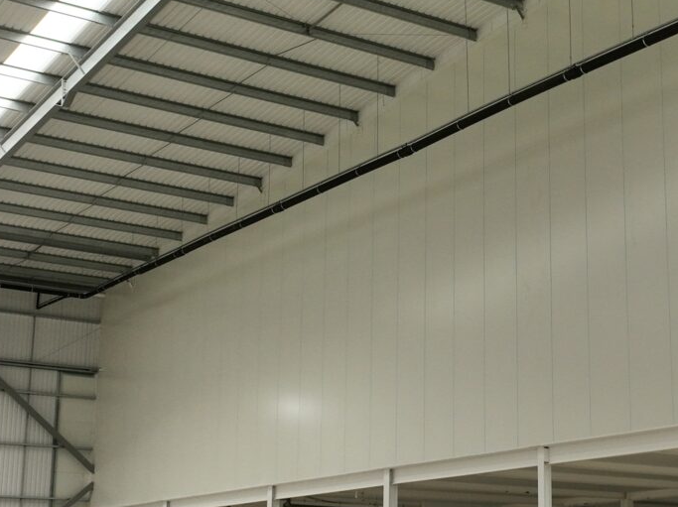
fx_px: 1409
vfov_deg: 20.4
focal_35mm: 72
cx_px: 465
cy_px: 260
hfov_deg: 26.9
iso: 410
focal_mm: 12.29
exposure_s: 1/400
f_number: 2.8
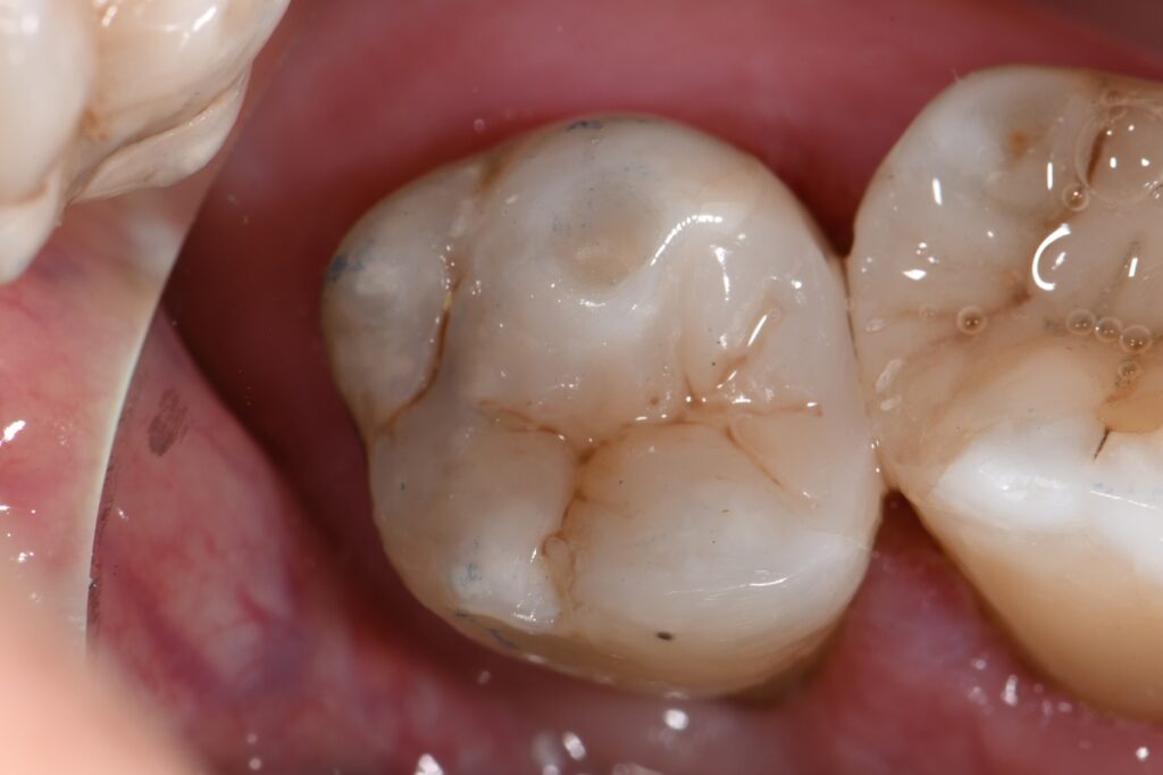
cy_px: 388
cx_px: 582
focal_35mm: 157
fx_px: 5070
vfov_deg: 8.7
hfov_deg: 13.1
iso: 200
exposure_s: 1/160
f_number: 32
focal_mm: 105
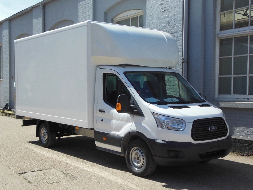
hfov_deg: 49.0
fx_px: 278
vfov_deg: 37.7
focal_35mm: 38
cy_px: 95
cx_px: 126
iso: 125
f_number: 3.6
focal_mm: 6.8
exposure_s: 1/1250
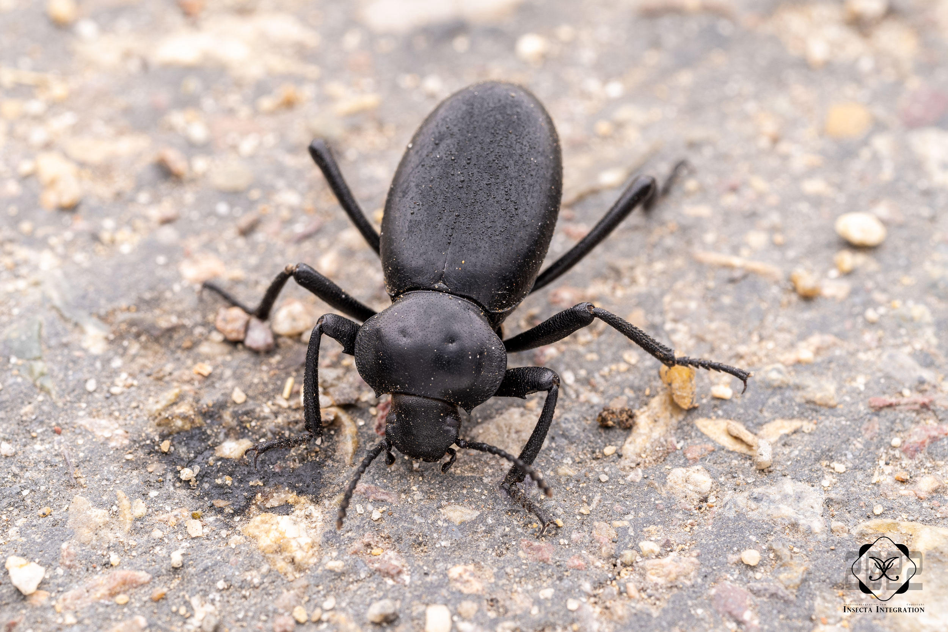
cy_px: 316
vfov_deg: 27.0
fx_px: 1317
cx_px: 474
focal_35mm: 50
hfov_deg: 39.6
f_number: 14
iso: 200
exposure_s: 1/200
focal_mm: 50
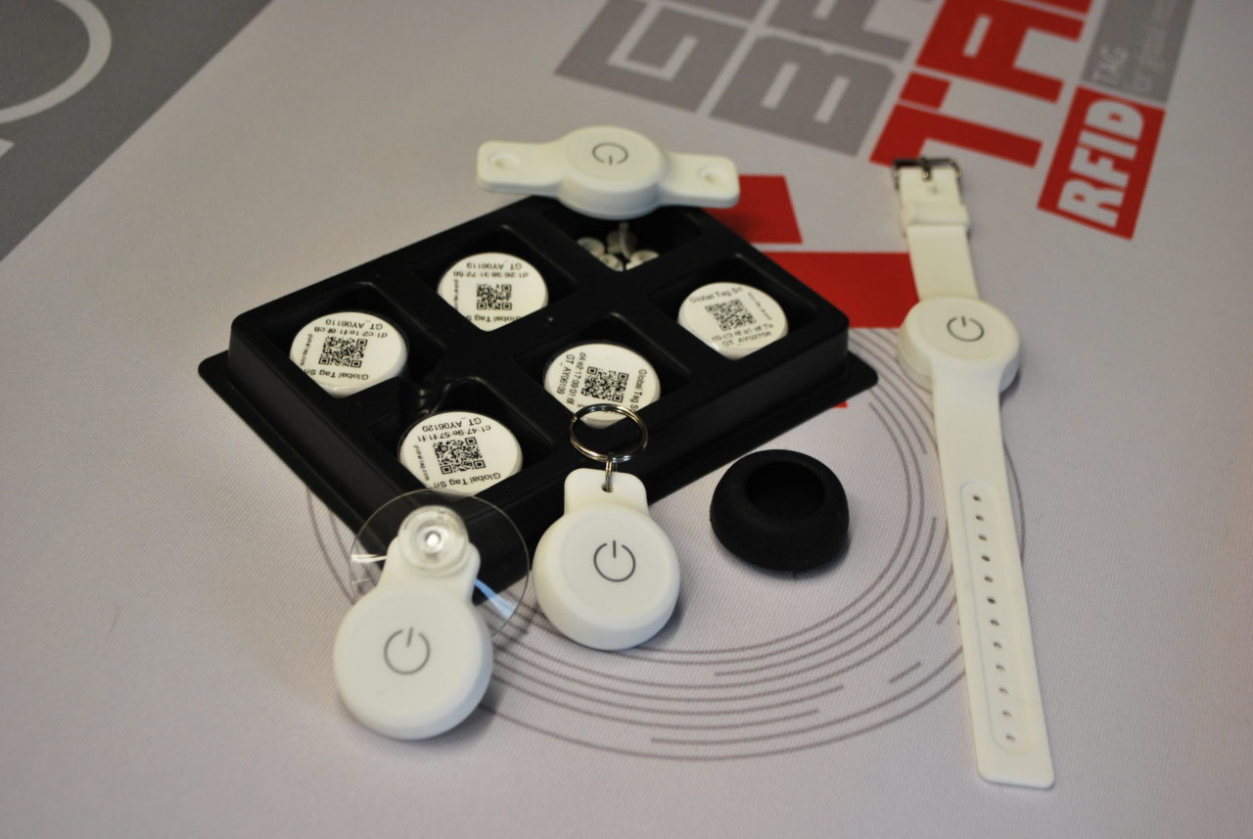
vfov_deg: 25.8
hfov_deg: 37.8
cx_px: 626
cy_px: 420
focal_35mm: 52
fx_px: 1830
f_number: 5.3
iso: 400
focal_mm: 35
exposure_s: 1/60
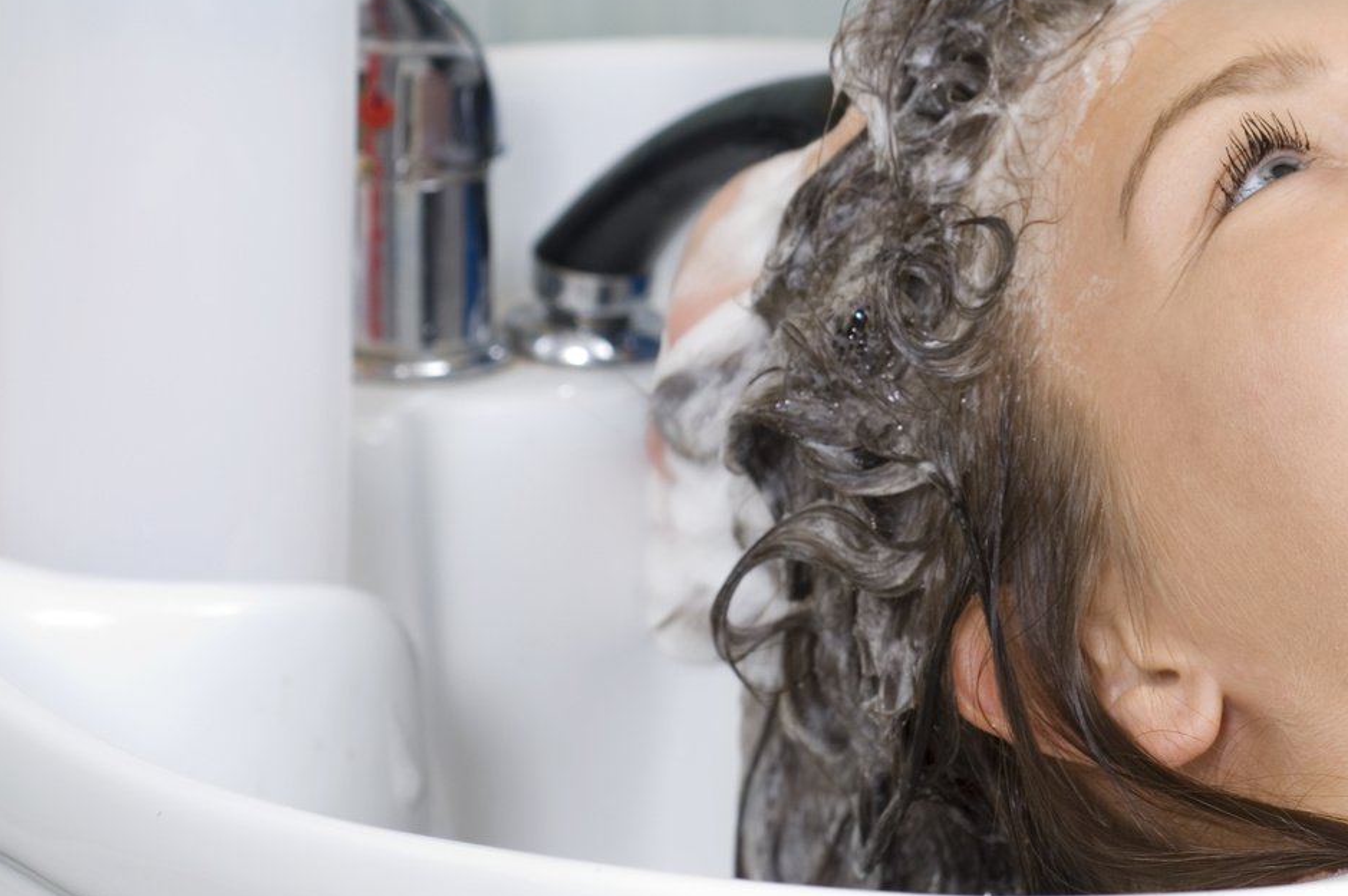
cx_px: 1095
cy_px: 285
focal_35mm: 162
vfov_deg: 8.4
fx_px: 6060
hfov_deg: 12.6
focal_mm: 60
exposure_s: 1/50
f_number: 6.3
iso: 100
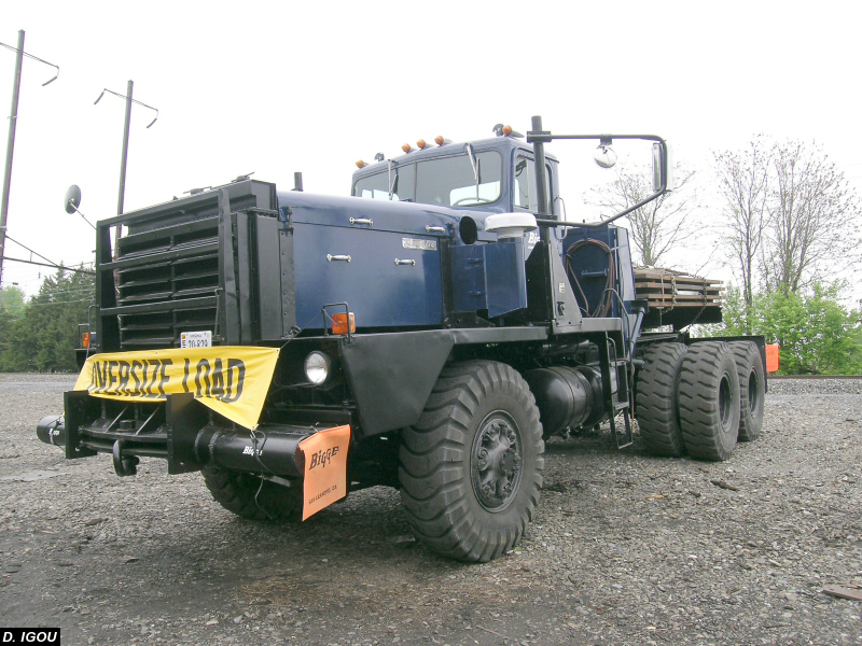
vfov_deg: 49.7
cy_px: 323
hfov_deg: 63.4
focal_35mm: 28
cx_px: 431
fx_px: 697
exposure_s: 1/103
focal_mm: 5.8
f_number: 4
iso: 50
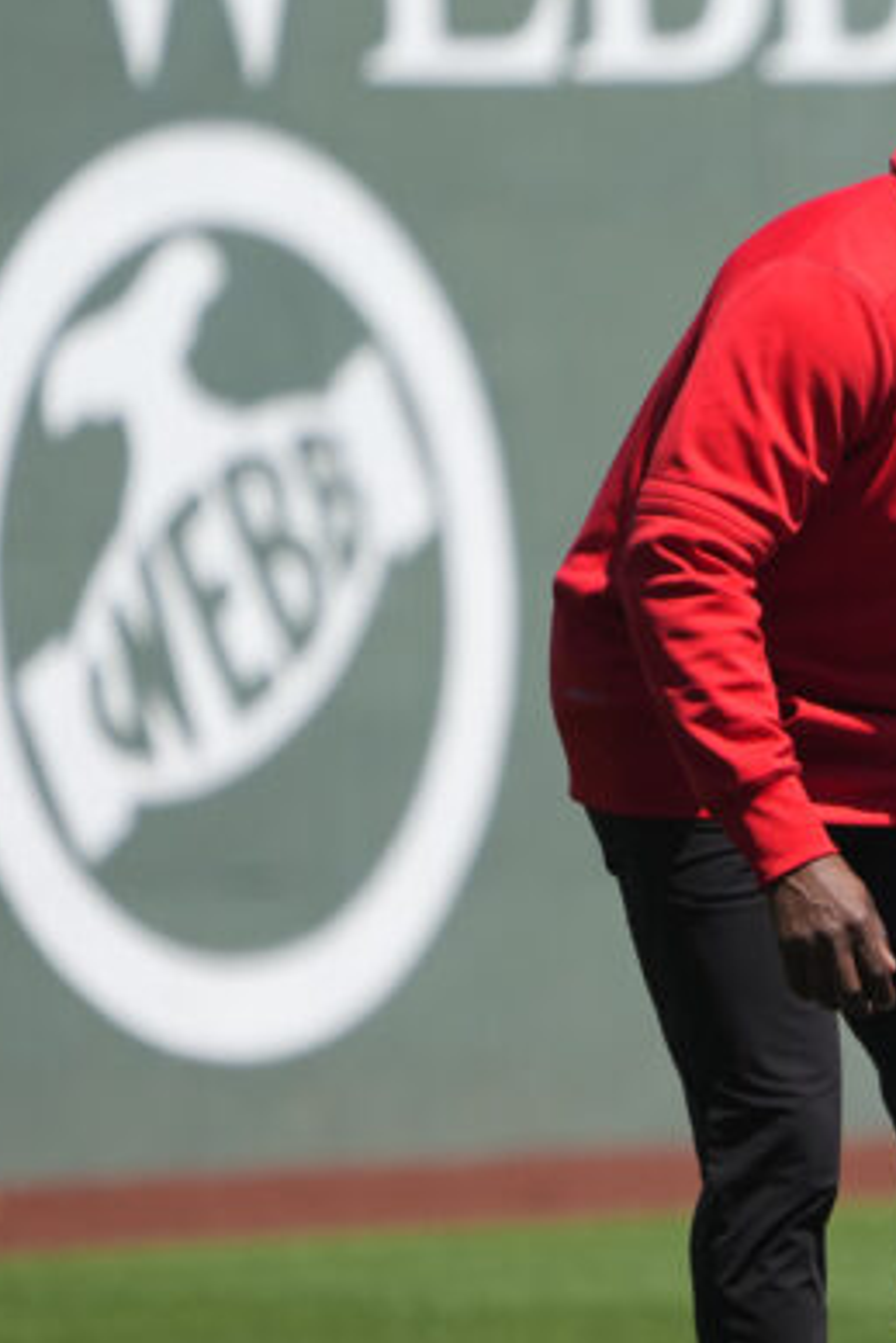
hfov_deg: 1.6
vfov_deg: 2.5
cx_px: 1609
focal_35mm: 839
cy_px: 729
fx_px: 31292
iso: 500
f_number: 5.6
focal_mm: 318
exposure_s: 1/2500
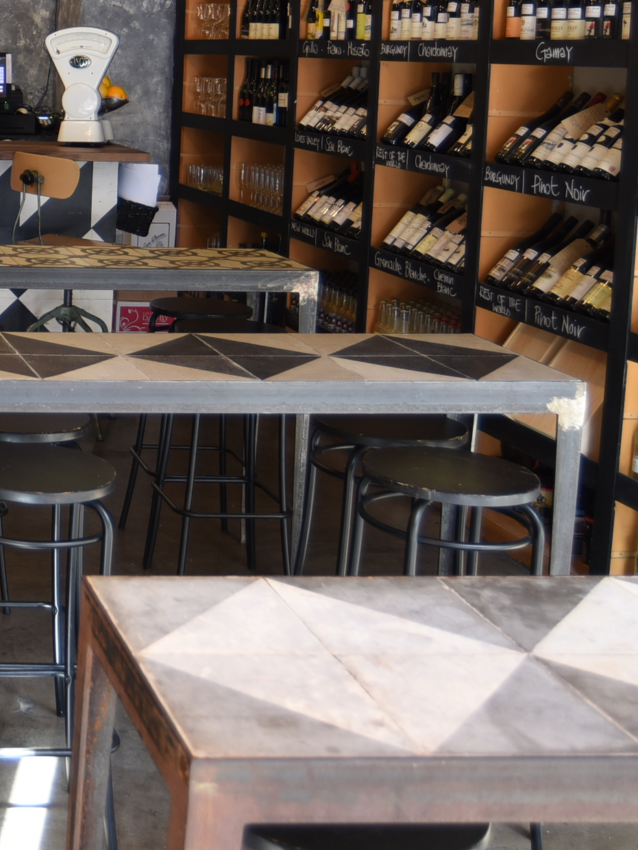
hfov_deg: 22.0
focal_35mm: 57
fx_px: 1401
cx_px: -276
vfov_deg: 32.8
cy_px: 162
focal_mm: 20
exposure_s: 1/20
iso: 180
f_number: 3.5
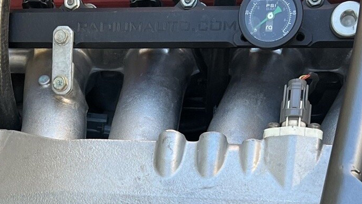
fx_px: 816
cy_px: 285
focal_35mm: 85
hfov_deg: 24.8
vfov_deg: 13.6
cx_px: 100
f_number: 1.5
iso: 64
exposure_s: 1/121
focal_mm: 5.7
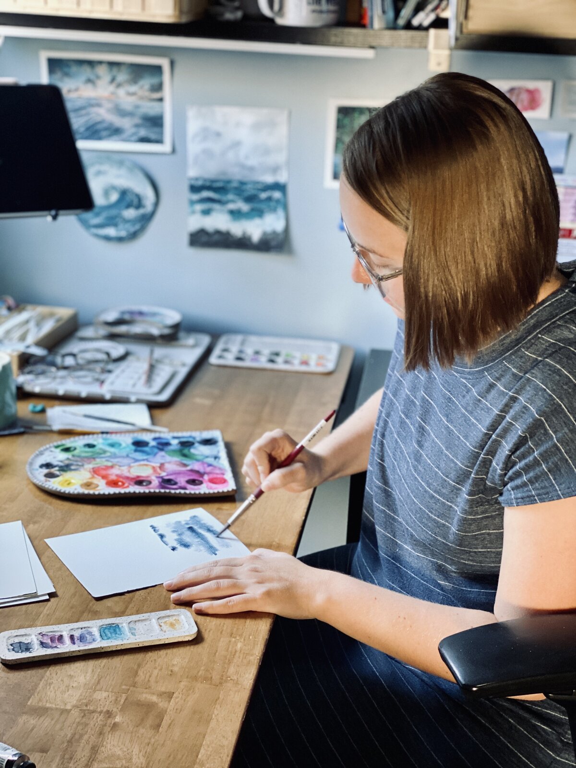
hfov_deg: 28.0
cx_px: 288
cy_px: 384
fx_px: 1154
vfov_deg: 36.8
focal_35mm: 52
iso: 250
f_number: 2
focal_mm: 6
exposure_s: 1/40
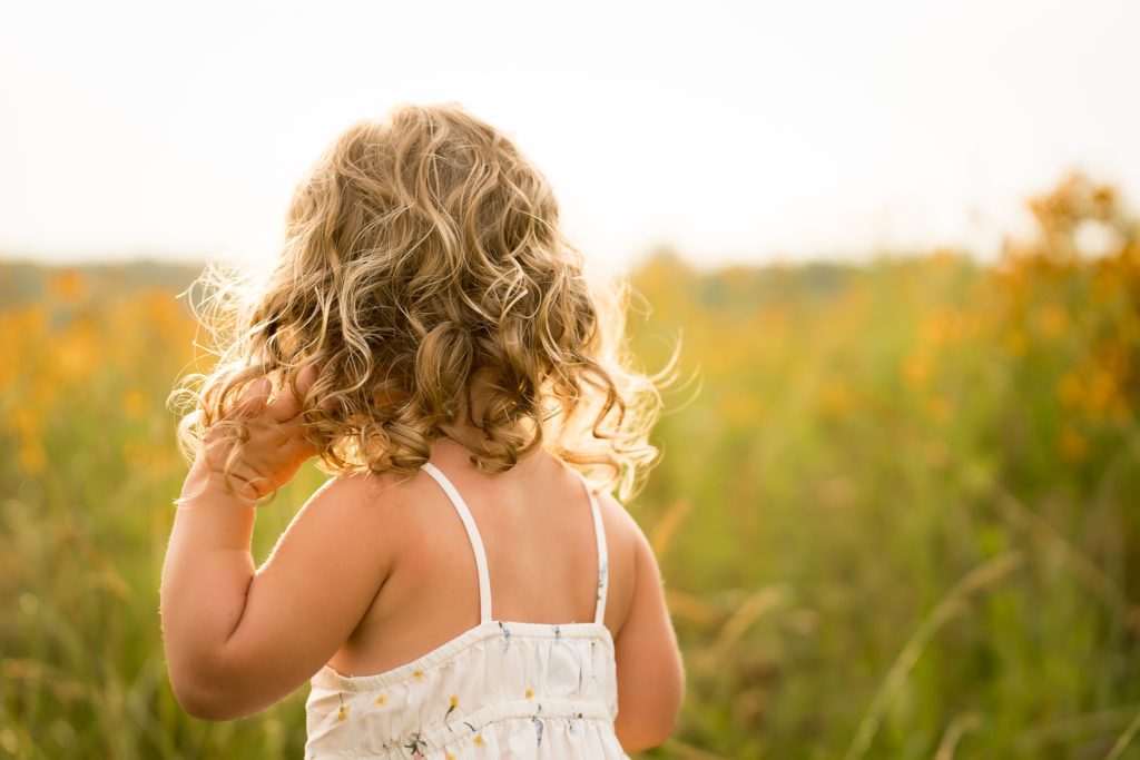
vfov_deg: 19.5
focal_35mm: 70
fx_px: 2217
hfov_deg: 28.8
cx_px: 570
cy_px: 380
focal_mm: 70
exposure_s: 1/1250
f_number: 3.2
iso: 400
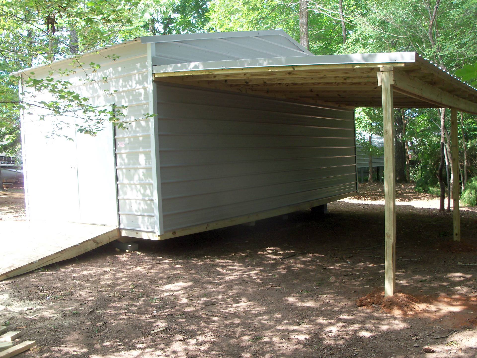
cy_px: 179
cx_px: 238
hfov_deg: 52.6
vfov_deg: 40.7
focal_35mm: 35
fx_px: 482
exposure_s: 1/80
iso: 80
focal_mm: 6.3
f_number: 3
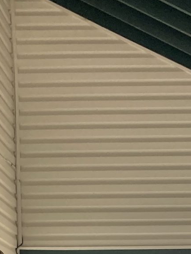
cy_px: 445
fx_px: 956
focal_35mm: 130
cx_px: 183
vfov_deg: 13.7
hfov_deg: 11.3
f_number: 1.8
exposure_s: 1/78
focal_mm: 3.99
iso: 80
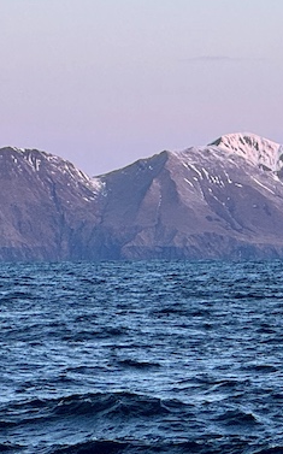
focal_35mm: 260
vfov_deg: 8.1
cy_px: 155
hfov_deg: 4.9
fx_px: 3215
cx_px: 713
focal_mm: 9
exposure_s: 1/99
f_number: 2.8
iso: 64
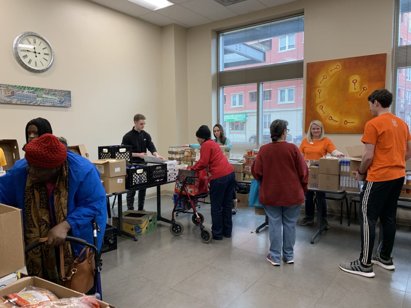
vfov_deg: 53.1
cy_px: 154
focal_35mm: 26
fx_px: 309
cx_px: 206
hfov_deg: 67.3
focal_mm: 4.25
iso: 64
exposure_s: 1/60
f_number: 1.8
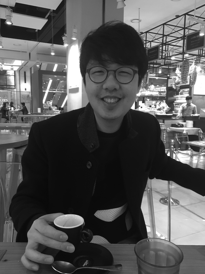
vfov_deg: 61.7
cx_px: 102
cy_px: 137
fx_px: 229
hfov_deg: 48.2
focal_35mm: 29
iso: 200
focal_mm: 4.15
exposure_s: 1/30
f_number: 2.2
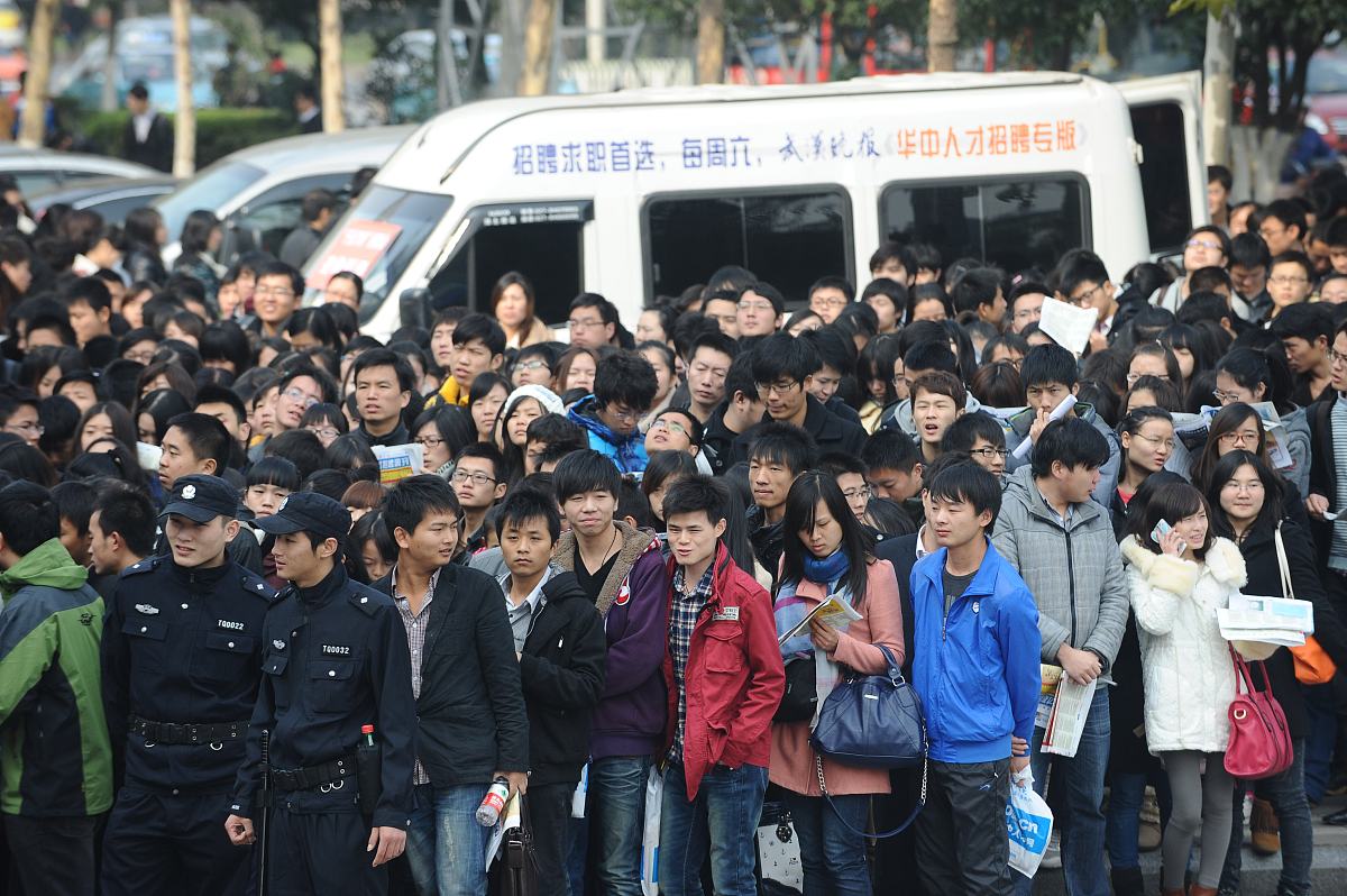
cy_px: 448
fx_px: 7477
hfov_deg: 10.3
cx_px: 674
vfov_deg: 6.9
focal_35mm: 200
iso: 500
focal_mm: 200
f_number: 5.6
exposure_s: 1/800
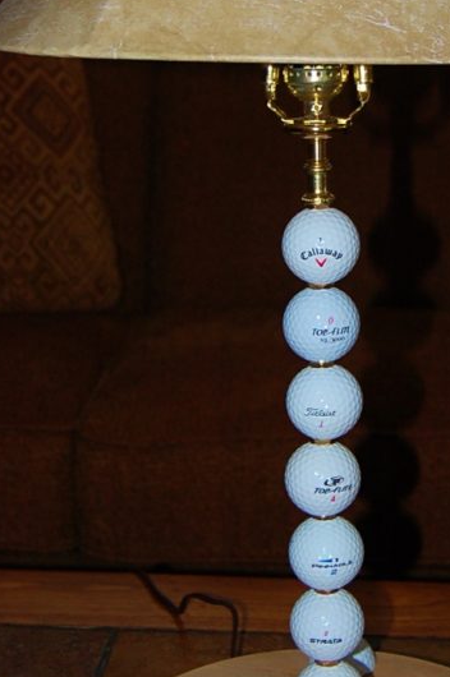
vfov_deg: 23.9
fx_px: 1598
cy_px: 240
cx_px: 335
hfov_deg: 16.0
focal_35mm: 85
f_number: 4.2
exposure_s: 1/60
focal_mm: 26
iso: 400
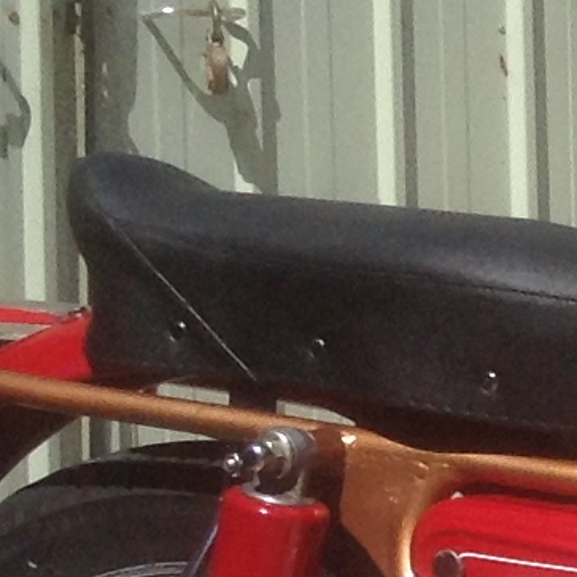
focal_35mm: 208
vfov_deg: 8.3
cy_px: 819
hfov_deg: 7.8
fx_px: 3923
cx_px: 1432
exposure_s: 1/1449
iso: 25
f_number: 2.4
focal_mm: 3.3
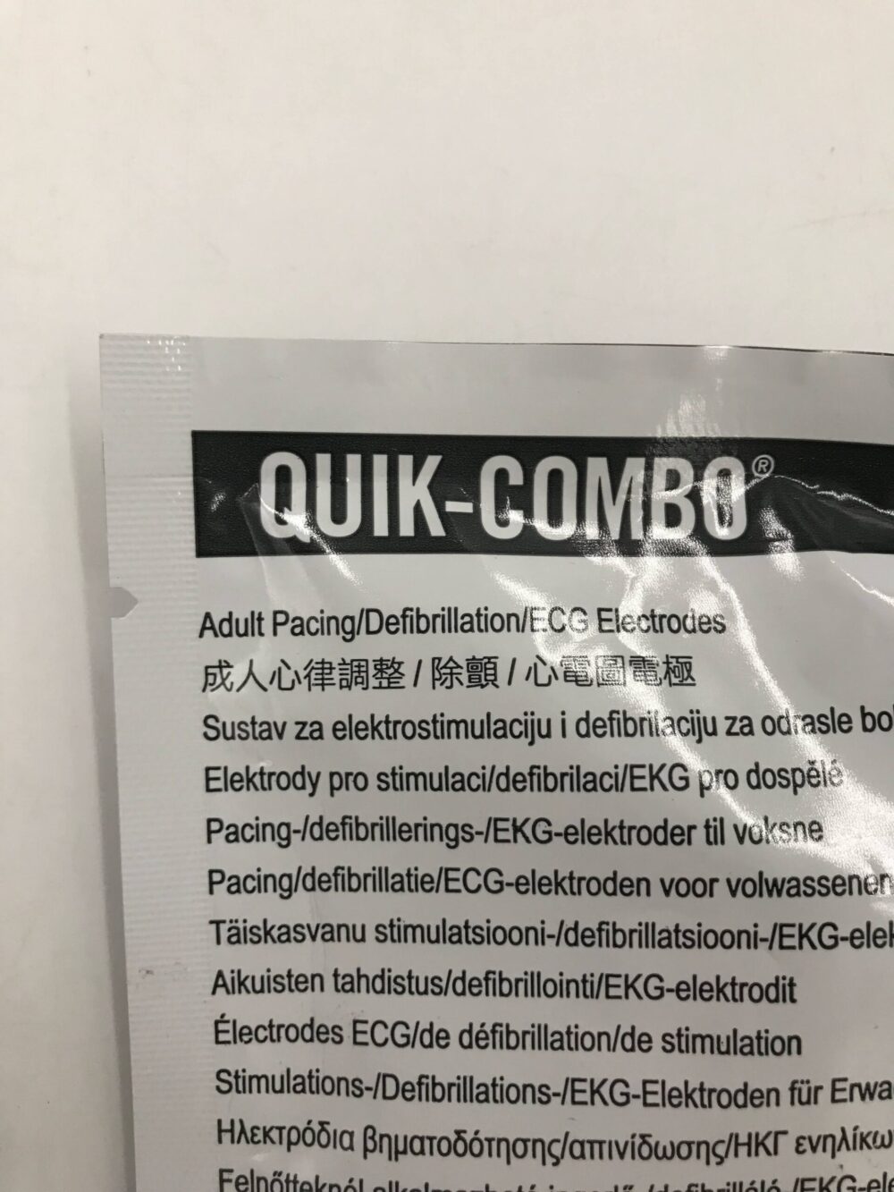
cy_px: 596
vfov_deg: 63.4
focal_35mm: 28
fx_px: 964
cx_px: 447
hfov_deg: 49.8
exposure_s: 1/30
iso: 25
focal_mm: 3.99
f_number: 1.8
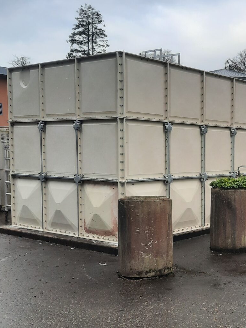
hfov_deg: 27.6
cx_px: 238
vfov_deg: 38.1
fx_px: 474
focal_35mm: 50
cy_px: 184
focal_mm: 4.6
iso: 32
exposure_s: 1/211
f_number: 2
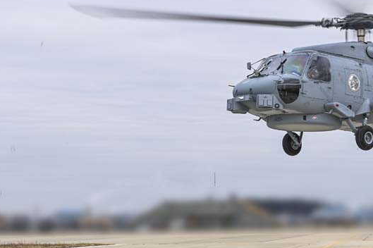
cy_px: 57
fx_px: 1336
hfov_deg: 15.6
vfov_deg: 10.6
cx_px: 366
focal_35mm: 129
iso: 100
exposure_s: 1/60
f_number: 13
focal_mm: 62
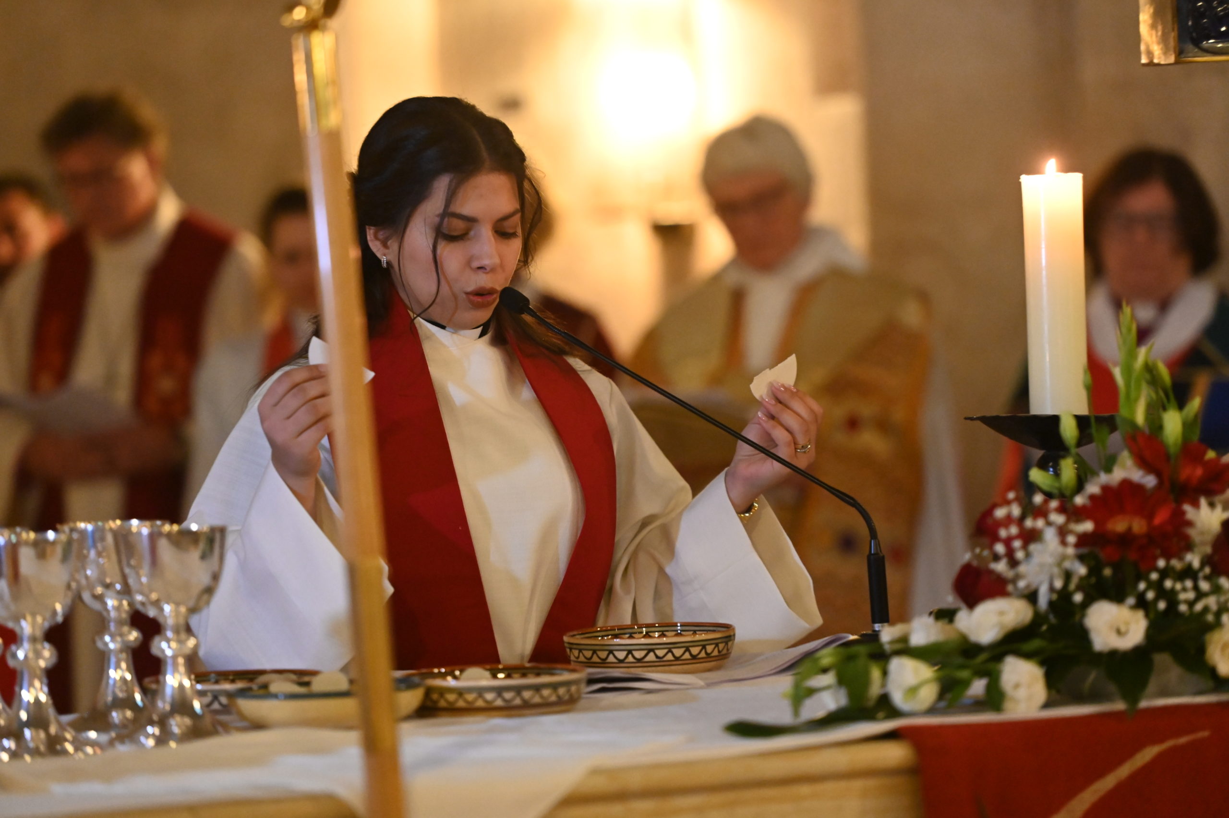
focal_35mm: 170
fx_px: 5799
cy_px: 409
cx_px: 614
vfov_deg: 8.1
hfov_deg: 12.1
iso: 7200
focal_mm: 170
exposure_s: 1/125
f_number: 2.8
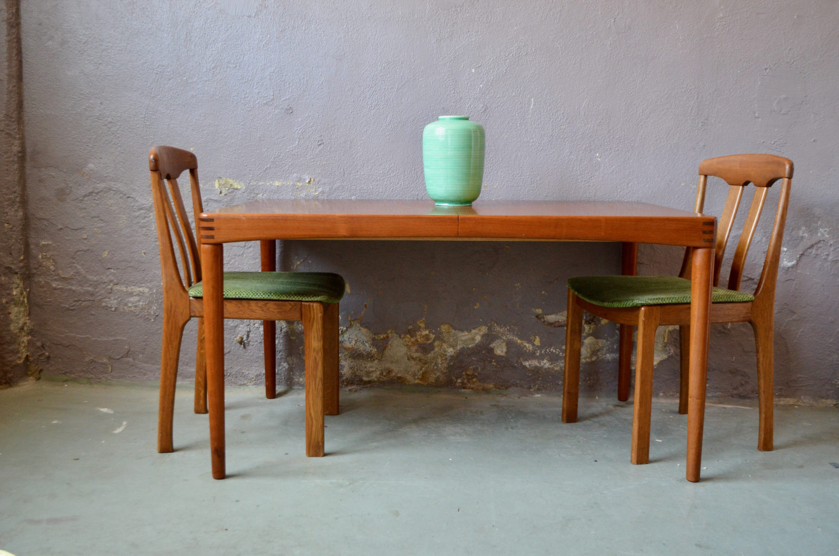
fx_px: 907
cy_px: 278
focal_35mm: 39
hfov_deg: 49.6
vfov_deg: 34.1
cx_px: 420
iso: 1250
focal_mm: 26
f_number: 4.2
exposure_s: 1/60
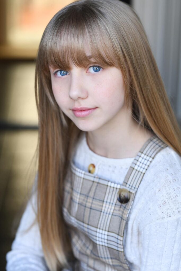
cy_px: 136
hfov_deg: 16.1
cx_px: 90
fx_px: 641
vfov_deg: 23.9
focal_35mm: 85
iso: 80
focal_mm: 85
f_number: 3.2
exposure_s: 1/125
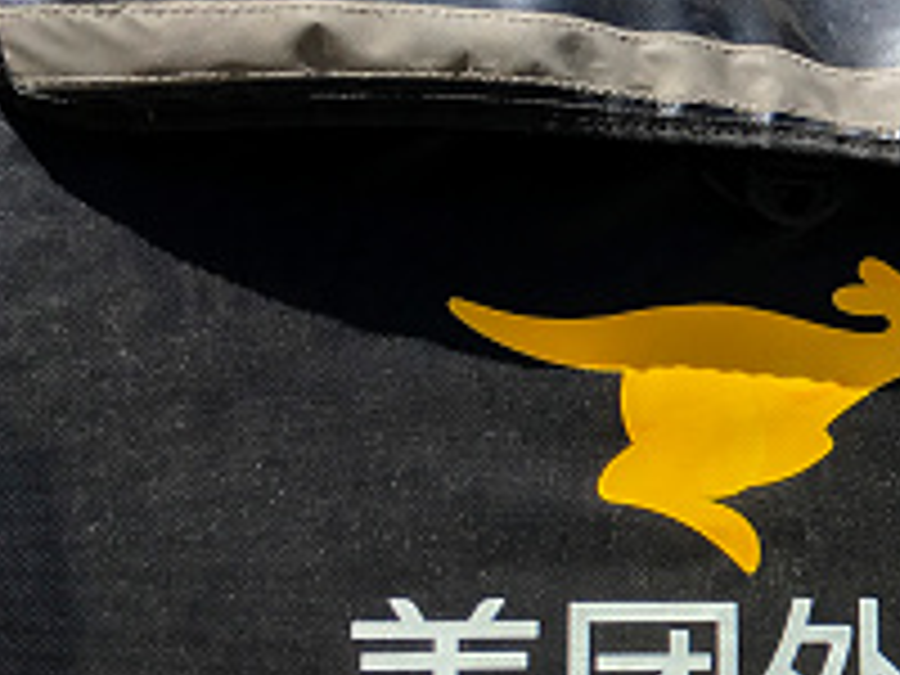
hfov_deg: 20.5
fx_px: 2236
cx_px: 1206
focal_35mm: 86
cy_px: 351
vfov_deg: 17.2
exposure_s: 1/800
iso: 25
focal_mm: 4.15
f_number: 2.2
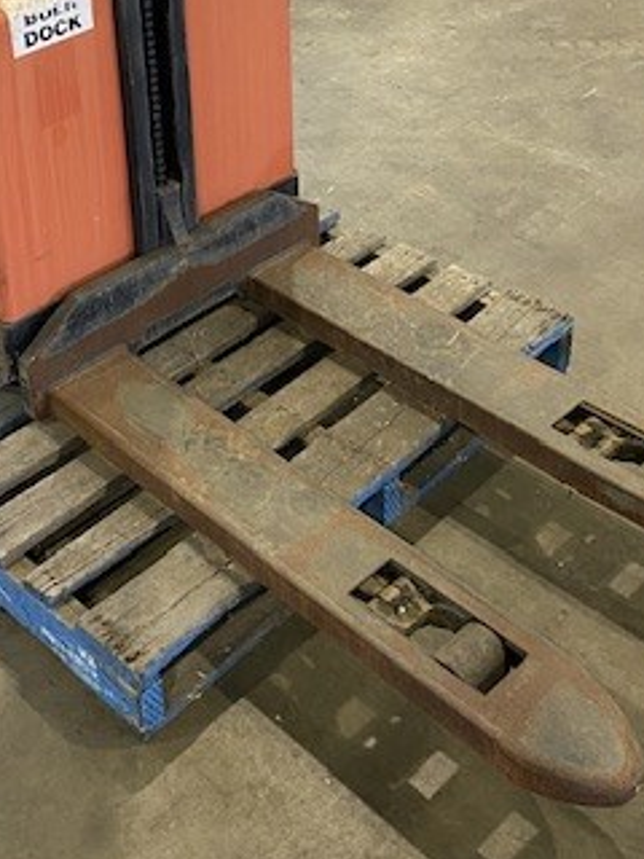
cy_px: 113
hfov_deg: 27.8
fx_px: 1290
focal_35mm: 52
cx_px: 212
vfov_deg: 35.0
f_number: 1.8
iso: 250
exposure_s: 1/60
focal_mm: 4.25
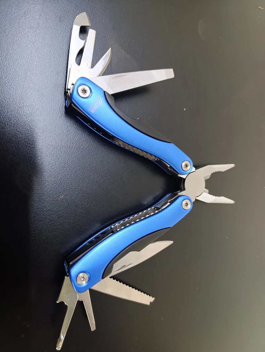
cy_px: 176
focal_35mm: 23
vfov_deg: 73.8
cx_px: 132
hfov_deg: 59.0
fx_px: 234
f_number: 1.6
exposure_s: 1/25
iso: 1250
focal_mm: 6.14
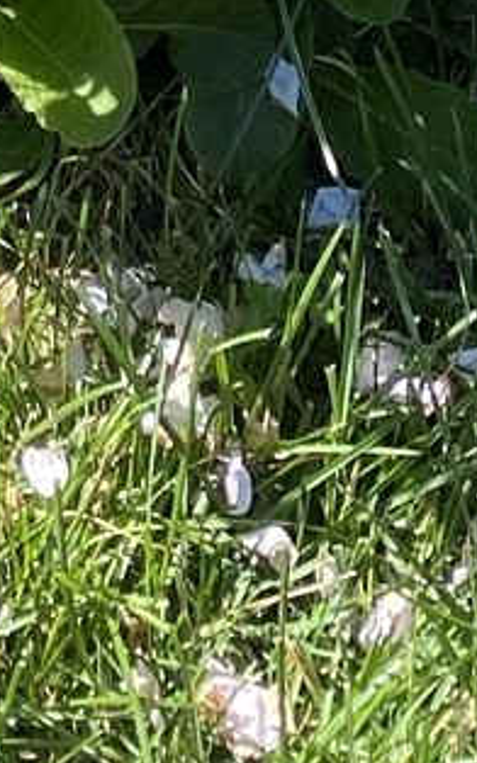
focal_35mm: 180
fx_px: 3747
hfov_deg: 7.3
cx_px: 119
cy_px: -1657
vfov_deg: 9.0
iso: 32
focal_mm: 4.25
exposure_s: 1/620
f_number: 1.8
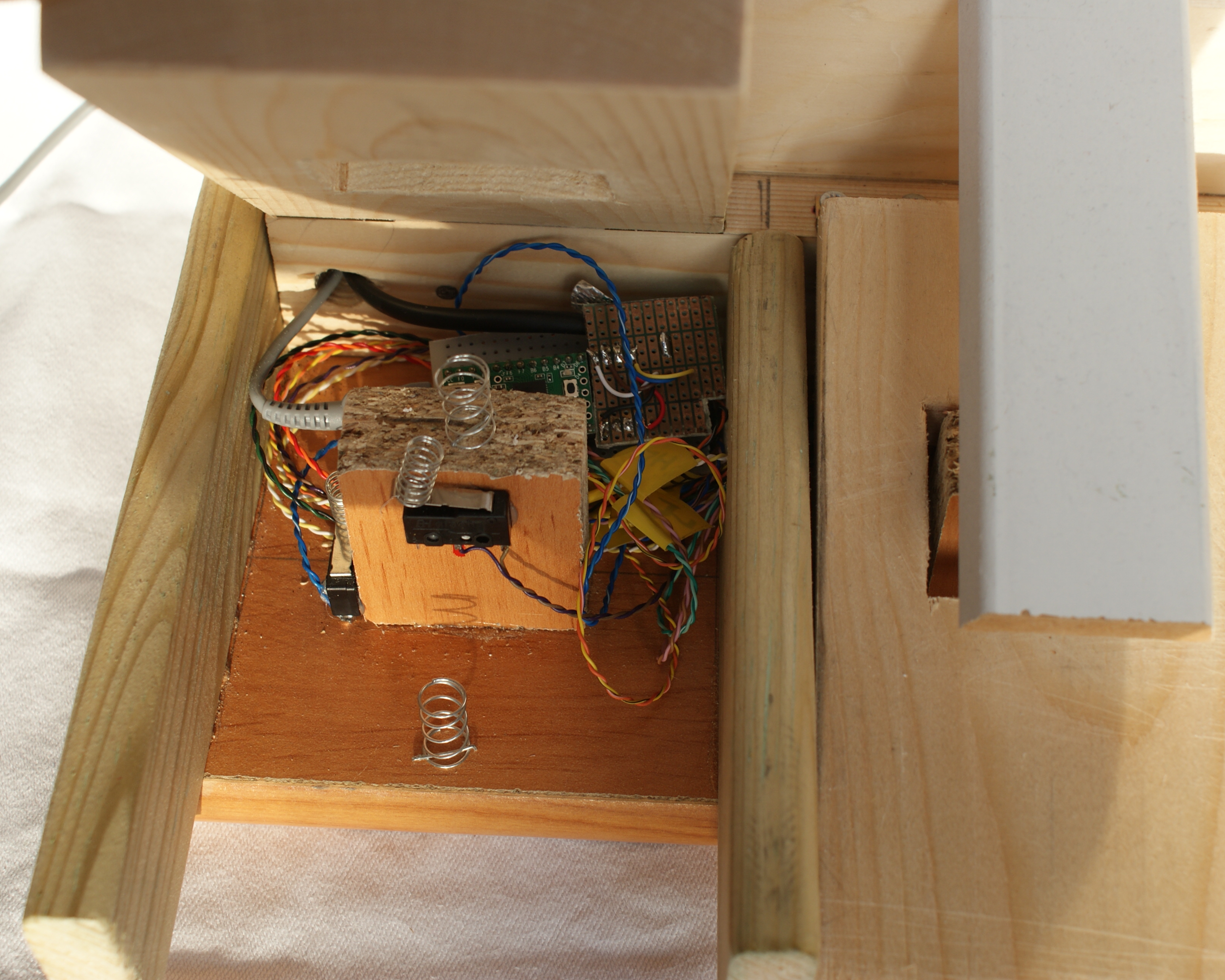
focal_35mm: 60
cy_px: 490
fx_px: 2159
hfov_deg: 31.6
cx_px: 687
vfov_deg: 25.6
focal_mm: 35
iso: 100
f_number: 6.3
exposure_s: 1/60
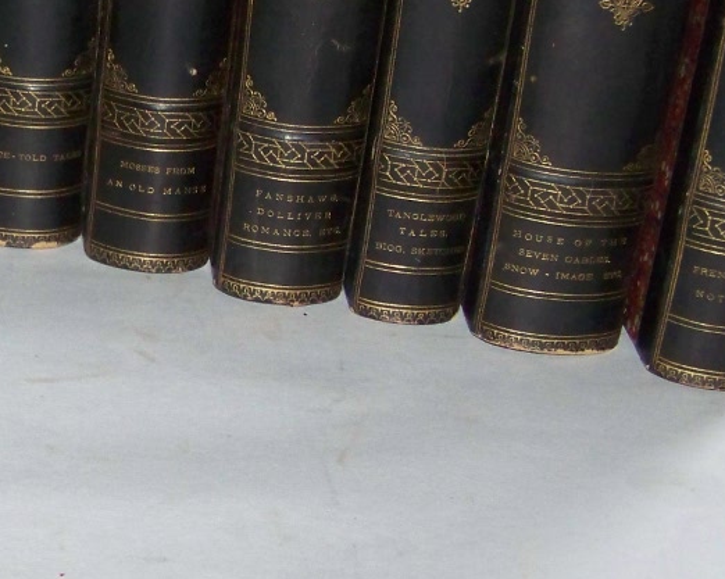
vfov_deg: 14.9
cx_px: -78
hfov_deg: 18.0
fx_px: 2209
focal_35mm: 103
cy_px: 217
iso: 200
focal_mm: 7.2
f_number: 2.8
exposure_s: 1/30
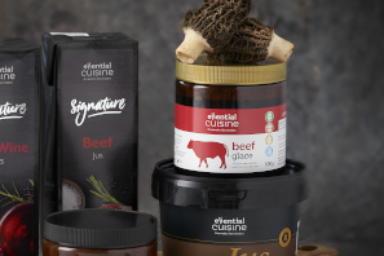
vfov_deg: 7.5
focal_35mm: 182
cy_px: 153
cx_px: 37
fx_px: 1941
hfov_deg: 11.2
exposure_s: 1/160
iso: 100
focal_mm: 90
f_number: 8
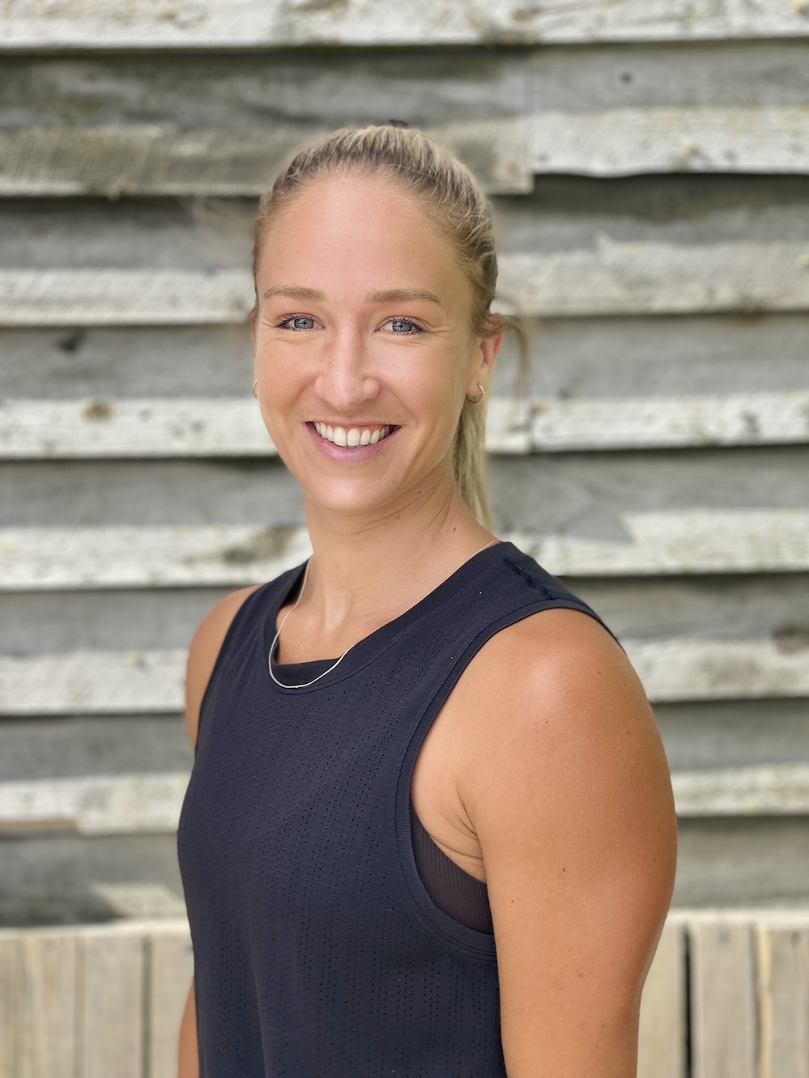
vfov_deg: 36.8
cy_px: 539
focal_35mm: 52
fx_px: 1620
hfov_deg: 28.0
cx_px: 404
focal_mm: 6
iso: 20
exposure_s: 1/432
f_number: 2
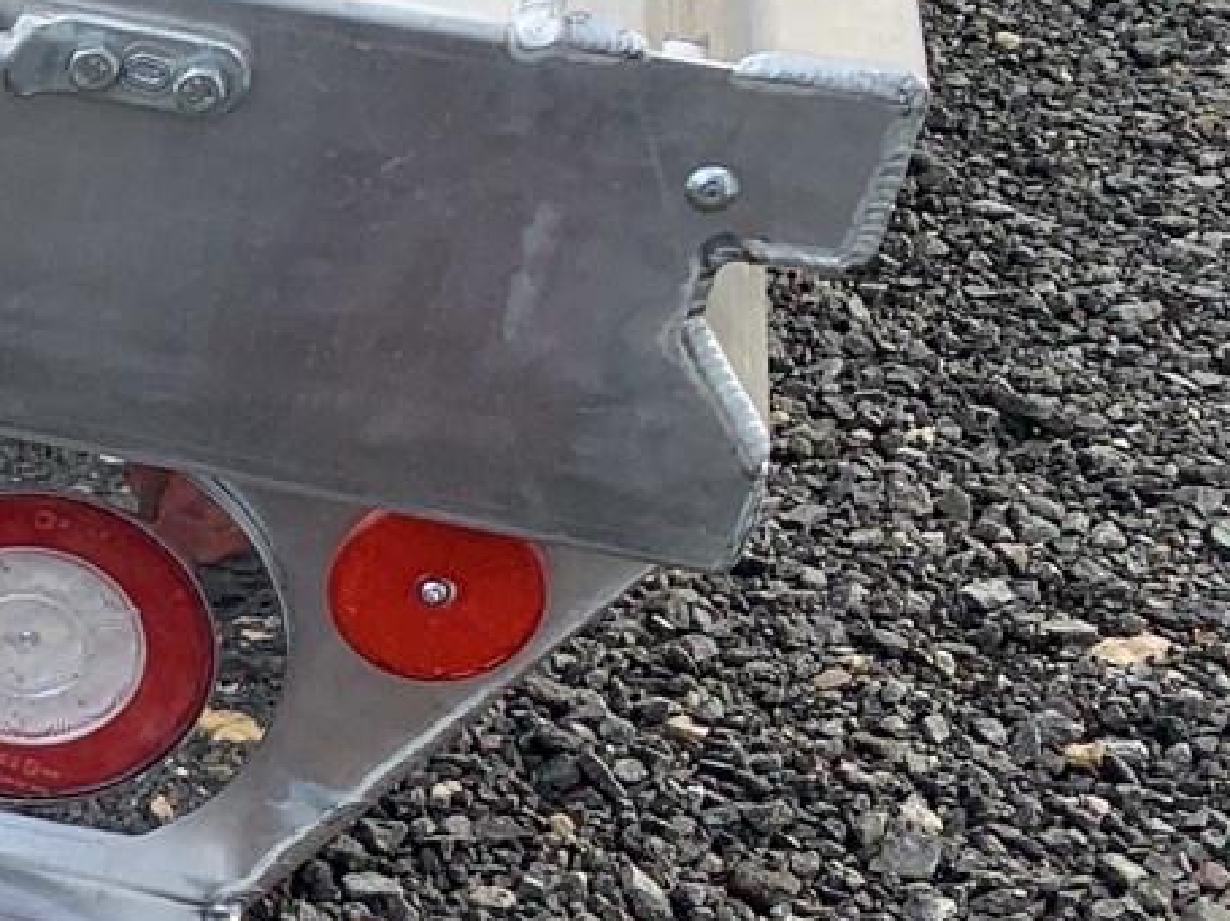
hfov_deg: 13.5
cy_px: 913
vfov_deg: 12.5
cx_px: -1479
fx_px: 4156
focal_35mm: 117
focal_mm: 4.25
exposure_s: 1/759
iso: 25
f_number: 1.8
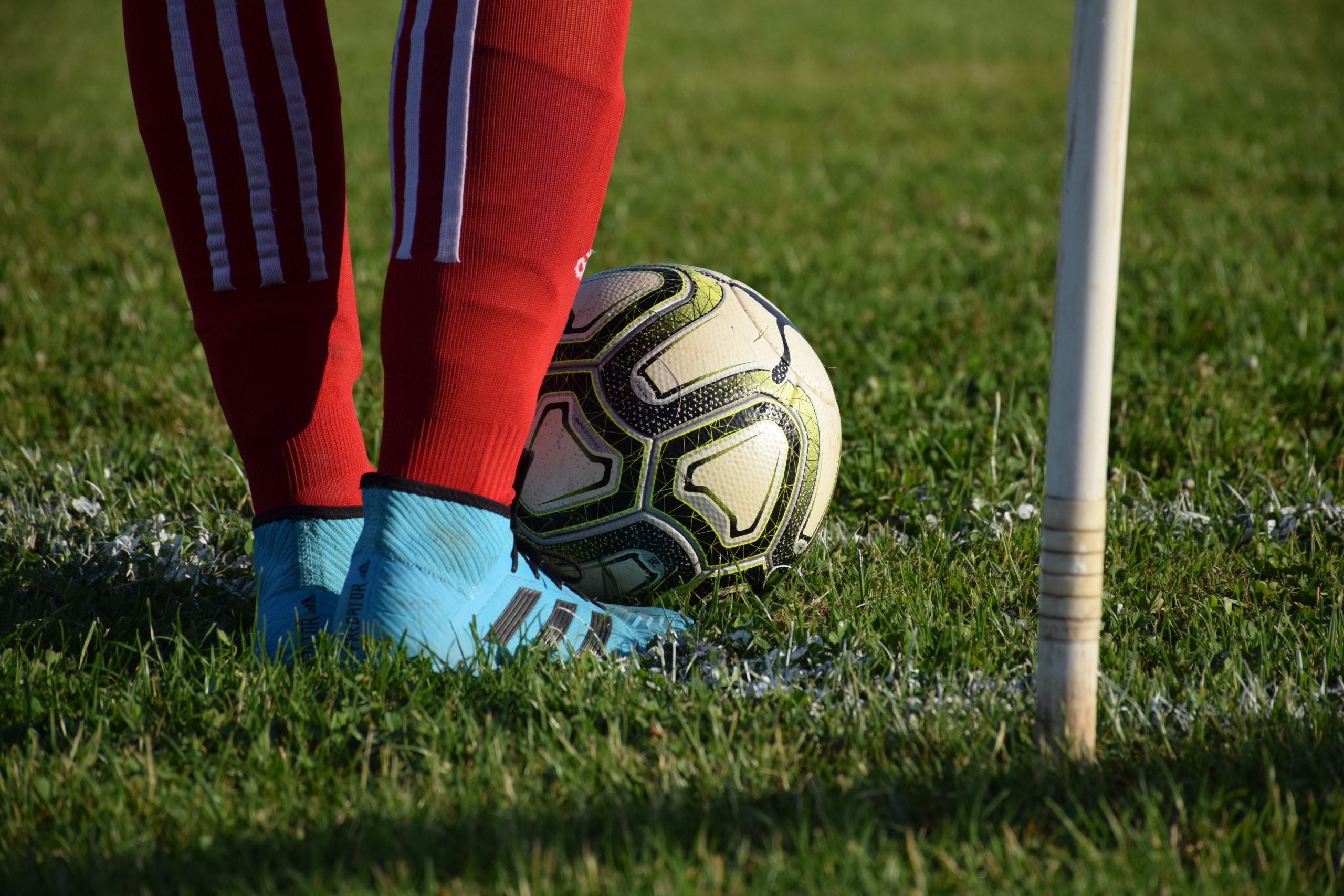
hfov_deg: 9.8
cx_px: 672
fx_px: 7840
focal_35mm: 210
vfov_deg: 6.5
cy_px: 448
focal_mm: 140
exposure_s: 1/1600
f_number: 6.3
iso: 400
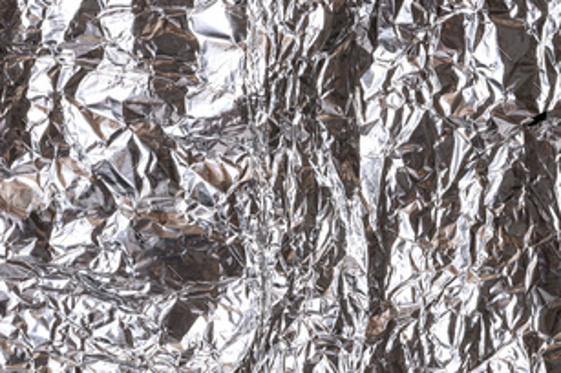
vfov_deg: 6.8
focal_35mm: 202
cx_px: 367
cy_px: 284
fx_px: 3144
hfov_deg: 10.2
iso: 125
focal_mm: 105
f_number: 13
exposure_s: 1/200
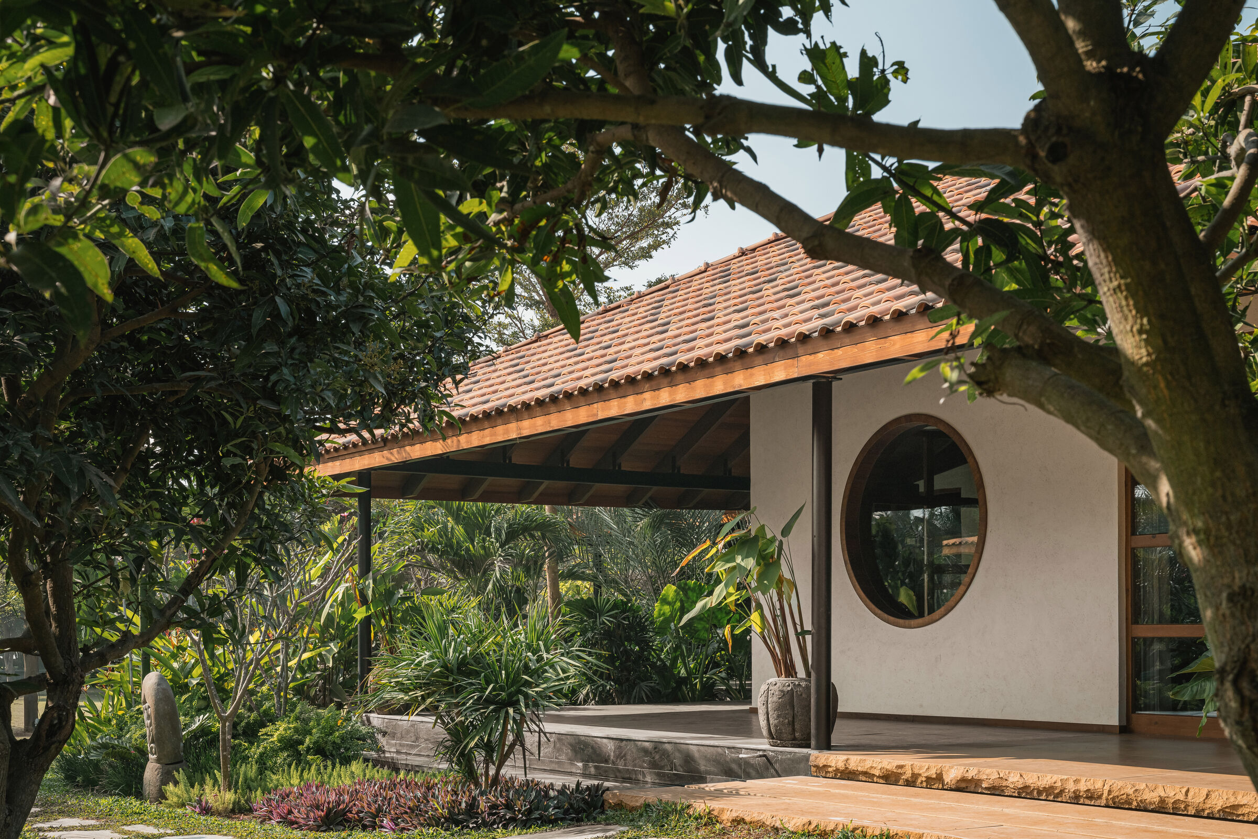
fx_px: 1678
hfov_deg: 41.1
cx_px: 629
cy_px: 420
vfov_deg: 28.1
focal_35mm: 48
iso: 200
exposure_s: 1/60
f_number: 10
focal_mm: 48
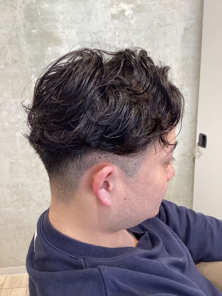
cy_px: 148
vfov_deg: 58.4
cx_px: 111
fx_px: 265
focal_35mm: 31
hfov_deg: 45.4
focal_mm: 3.3
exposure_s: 1/60
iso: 80
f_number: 2.4
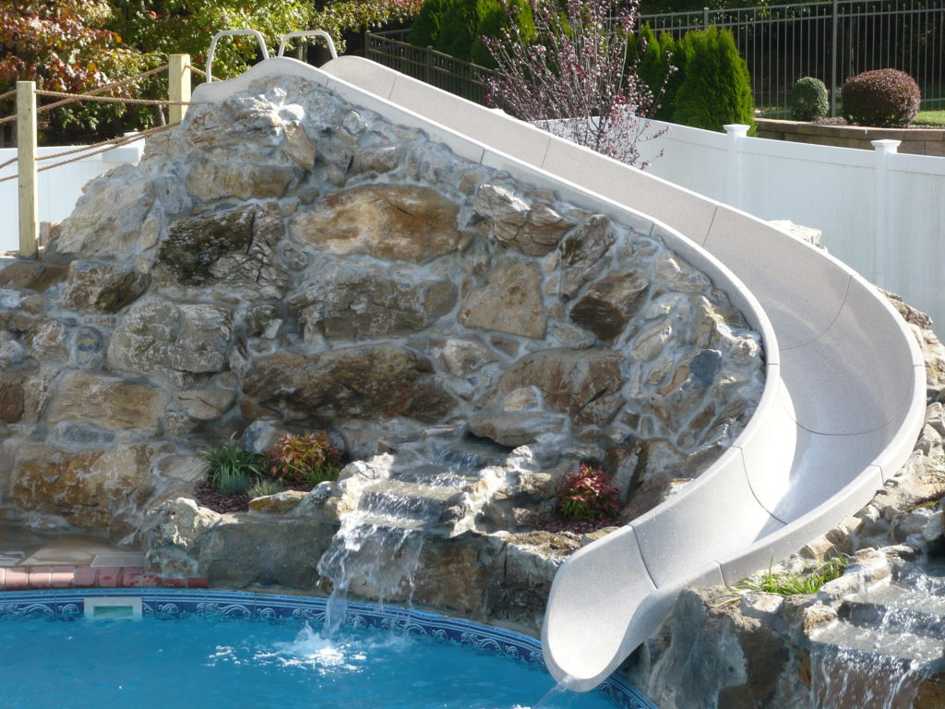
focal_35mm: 100
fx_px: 2730
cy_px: 354
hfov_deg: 19.6
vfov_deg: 14.8
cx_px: 472
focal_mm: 16.4
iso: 100
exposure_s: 1/160
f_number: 5.6
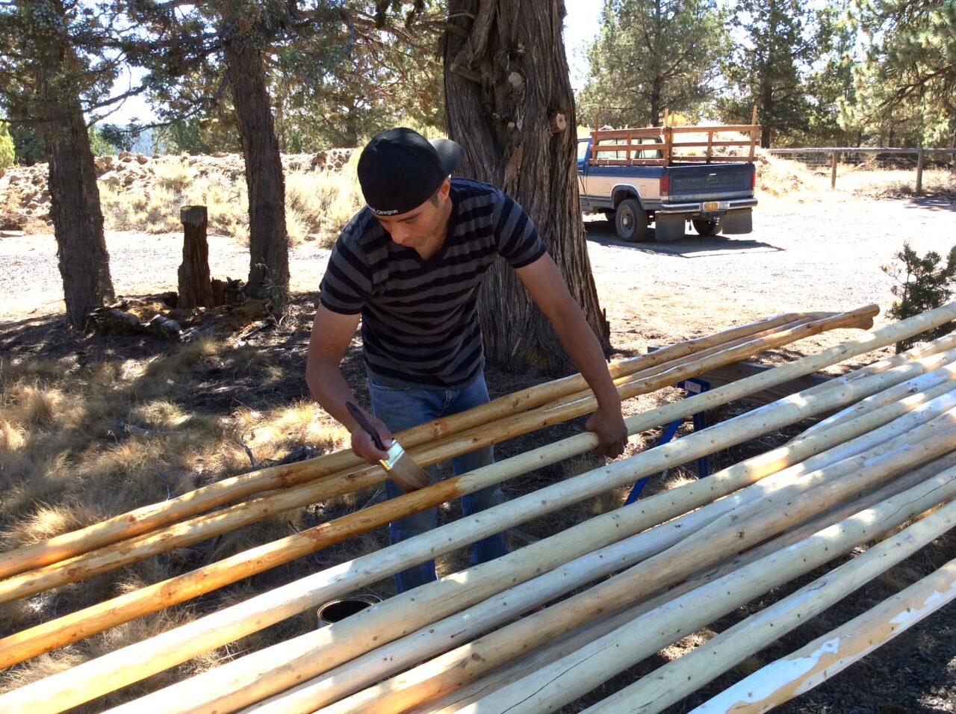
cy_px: 357
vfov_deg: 44.1
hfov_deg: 56.9
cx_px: 478
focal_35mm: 32
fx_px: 882
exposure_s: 1/371
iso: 32
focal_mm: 3.3
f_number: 2.4
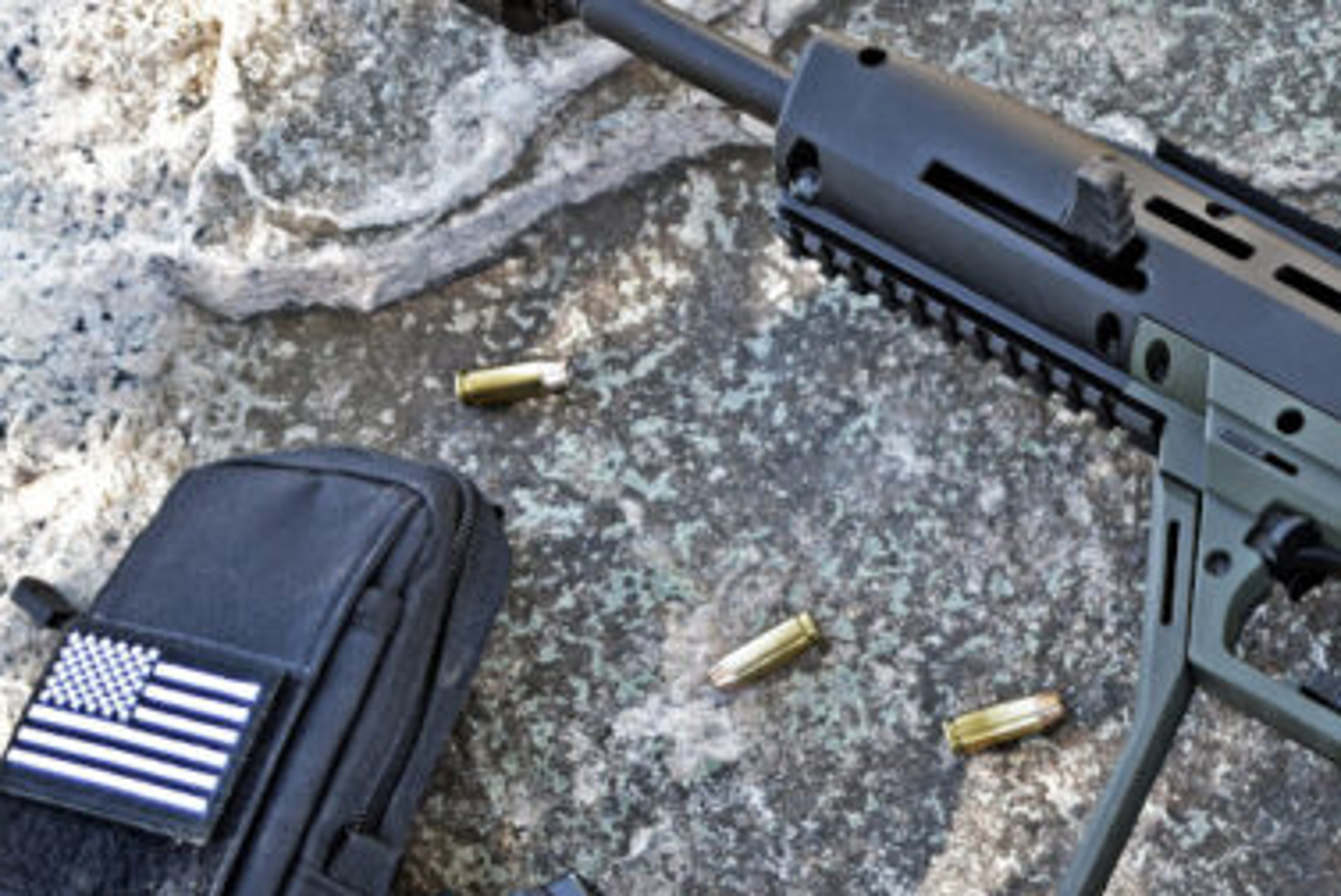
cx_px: 1501
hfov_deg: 16.3
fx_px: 4548
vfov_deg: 11.2
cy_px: 654
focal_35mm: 122
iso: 640
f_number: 2.8
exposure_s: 1/640
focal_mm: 48
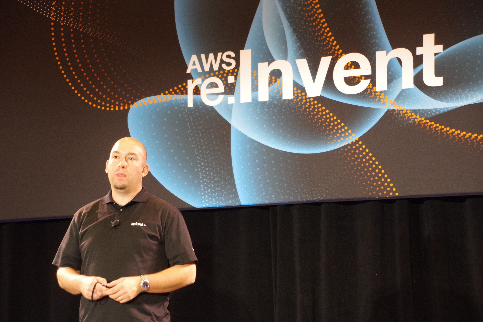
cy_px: 161
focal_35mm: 142
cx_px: 242
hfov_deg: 14.4
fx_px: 1905
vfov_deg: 9.7
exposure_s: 1/50
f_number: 5.6
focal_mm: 95
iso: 3200
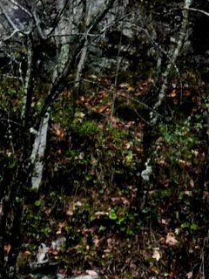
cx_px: 417
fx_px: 1183
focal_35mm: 147
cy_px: -84
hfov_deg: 9.4
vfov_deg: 13.0
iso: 40
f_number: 2.2
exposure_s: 1/120
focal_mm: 4.15
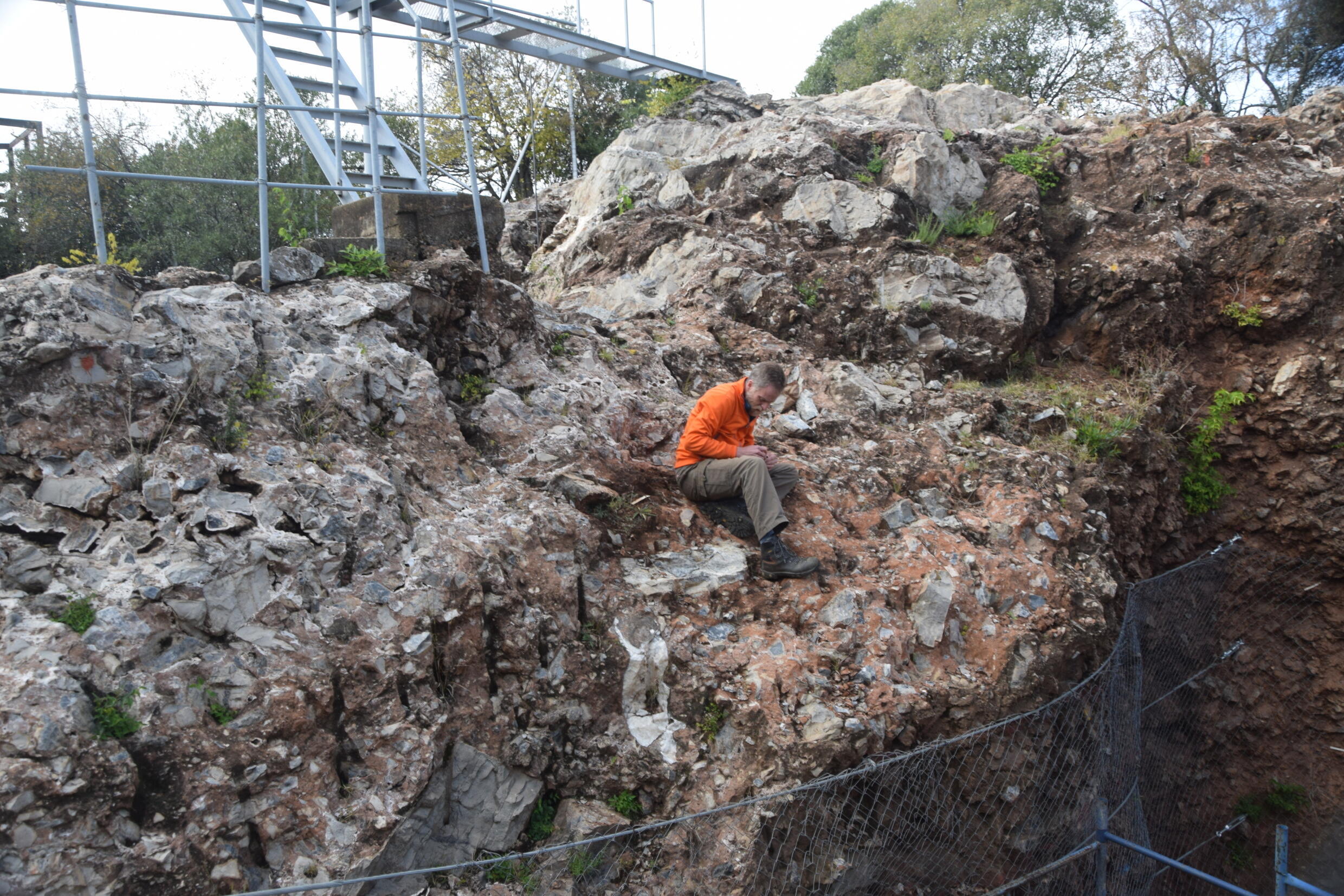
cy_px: 448
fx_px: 1008
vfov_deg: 47.9
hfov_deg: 67.4
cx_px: 672
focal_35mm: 27
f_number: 6.3
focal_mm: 18
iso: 400
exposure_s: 1/160
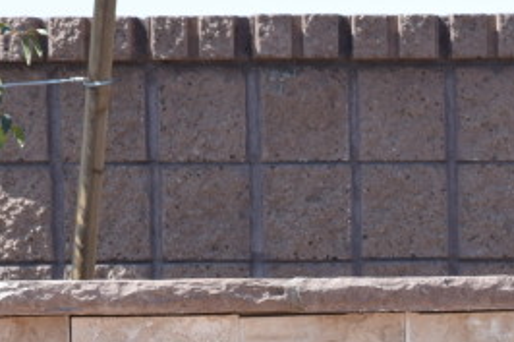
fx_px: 8247
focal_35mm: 578
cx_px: 493
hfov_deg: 3.6
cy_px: 527
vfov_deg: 2.4
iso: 200
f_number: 8
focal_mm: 100
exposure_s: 1/250
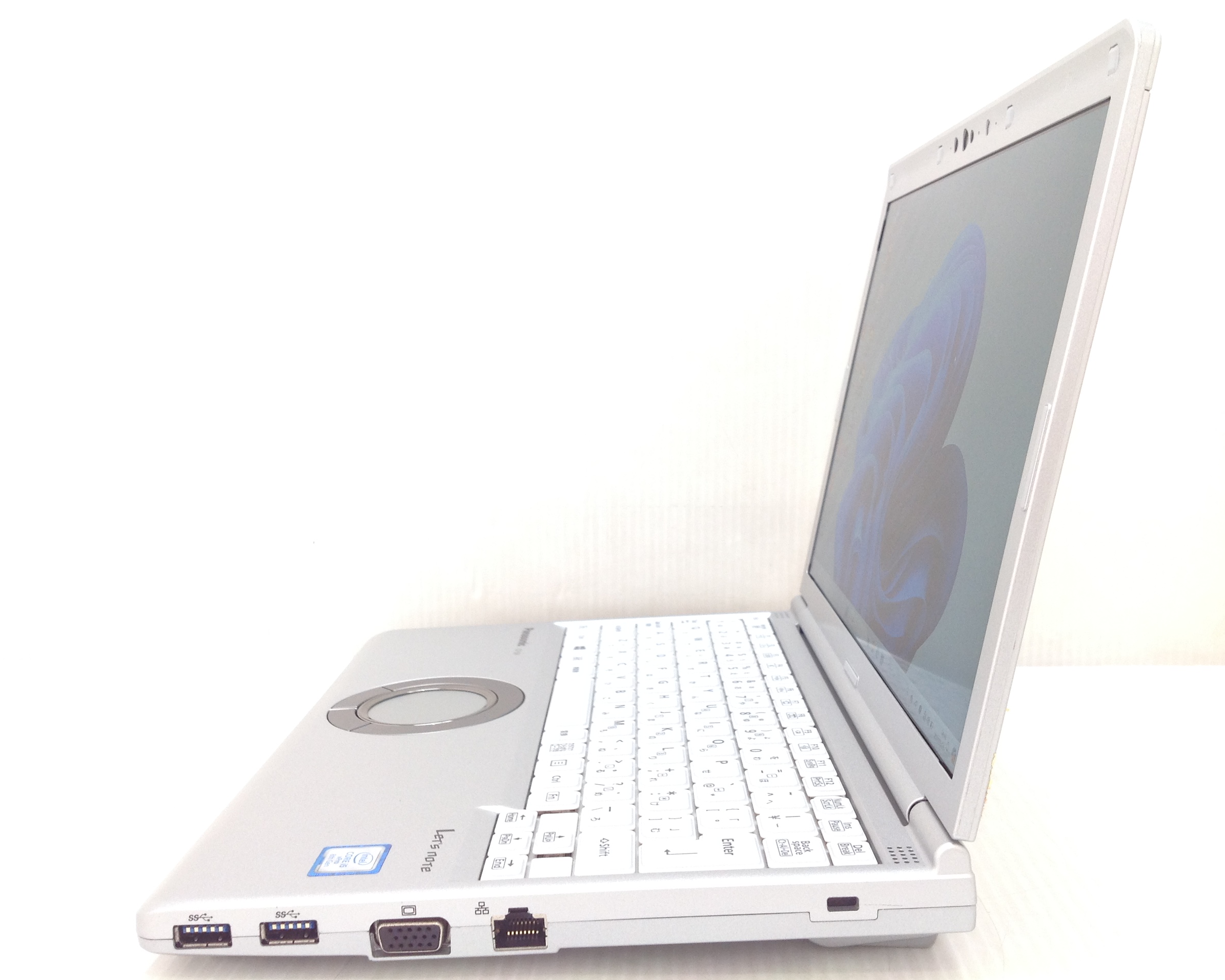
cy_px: 488
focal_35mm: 37
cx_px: 637
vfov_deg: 40.1
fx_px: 1341
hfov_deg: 49.1
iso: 50
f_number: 2.4
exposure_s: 1/17
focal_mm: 4.28
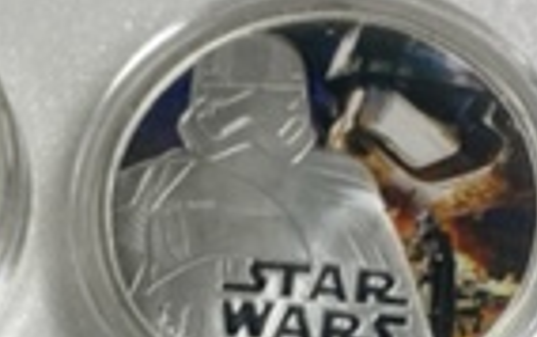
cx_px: 321
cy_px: 526
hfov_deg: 16.8
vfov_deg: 10.2
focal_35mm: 124
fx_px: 1816
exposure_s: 1/418
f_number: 1.6
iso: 32
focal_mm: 4.2
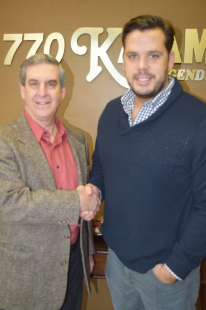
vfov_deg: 47.9
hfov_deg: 33.0
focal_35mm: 40
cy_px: 155
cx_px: 103
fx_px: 348
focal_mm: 27
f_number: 4
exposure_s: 1/60
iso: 640
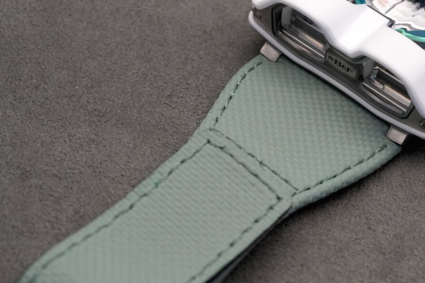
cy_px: 71
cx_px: 332
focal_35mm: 115
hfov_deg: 17.7
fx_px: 1357
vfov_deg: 11.9
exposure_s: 1/100
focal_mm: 50
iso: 2500
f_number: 7.1
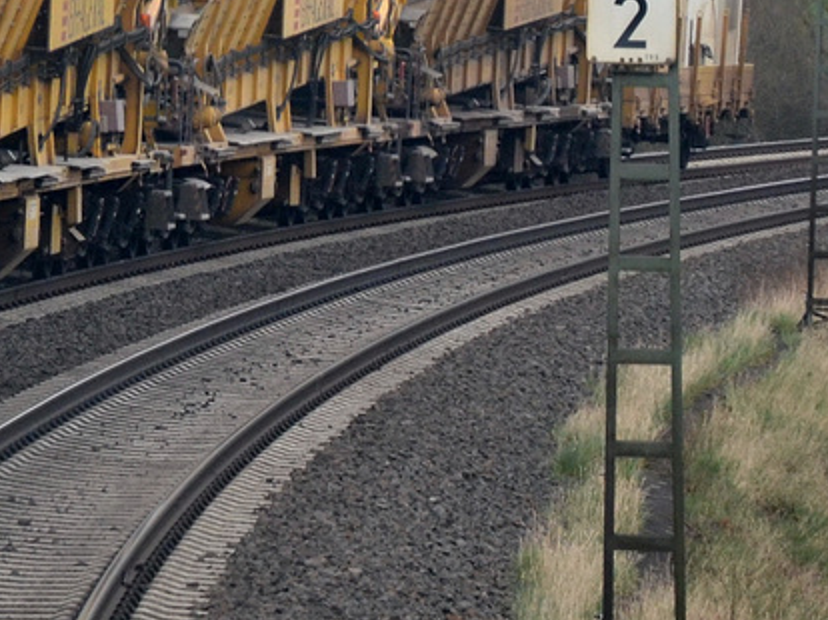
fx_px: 10853
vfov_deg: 3.3
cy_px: -216
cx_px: -323
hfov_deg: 4.3
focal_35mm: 454
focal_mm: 80
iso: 640
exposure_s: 1/1000
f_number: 6.3
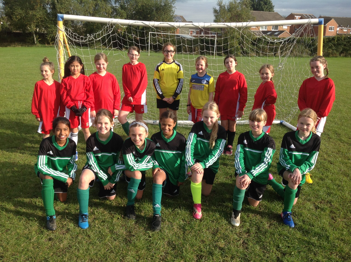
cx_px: 176
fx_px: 354
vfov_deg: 40.6
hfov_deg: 52.7
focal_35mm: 35
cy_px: 131
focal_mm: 4.28
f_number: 2.4
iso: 50
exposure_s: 1/889
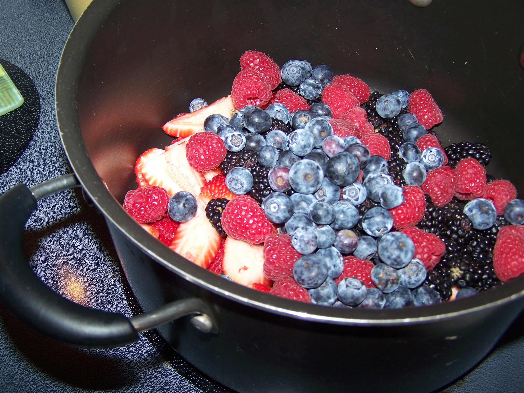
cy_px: 196
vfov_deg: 37.7
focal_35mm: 38
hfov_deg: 49.0
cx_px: 262
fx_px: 575
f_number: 2.8
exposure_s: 1/60
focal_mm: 6.3
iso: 80
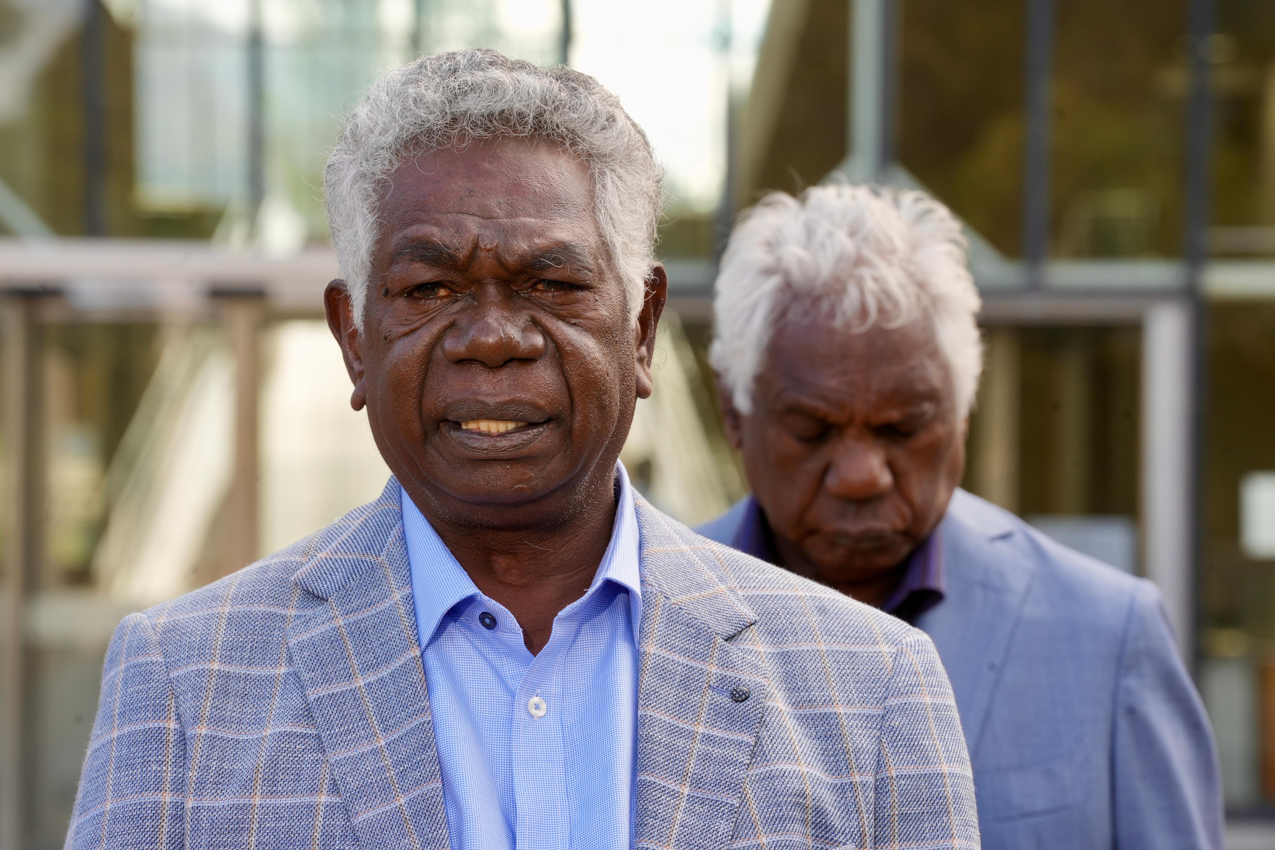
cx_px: 638
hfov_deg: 10.3
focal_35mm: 200
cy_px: 425
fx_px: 7083
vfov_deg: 6.9
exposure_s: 1/100
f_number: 11
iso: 320
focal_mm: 200
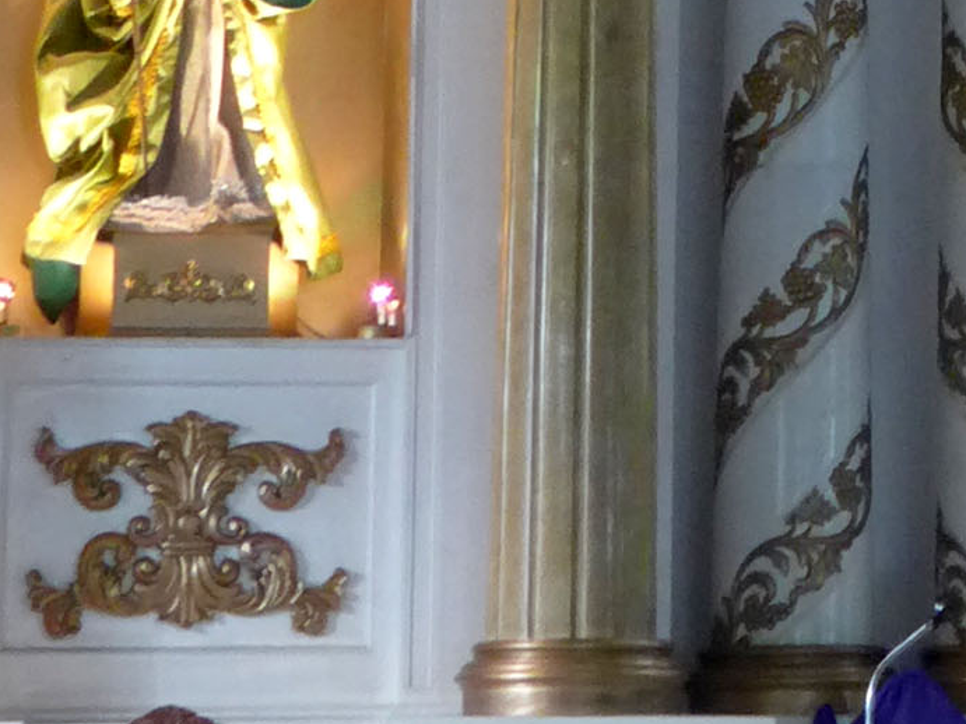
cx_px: 1669
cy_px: -533
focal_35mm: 247
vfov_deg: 5.9
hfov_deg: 7.8
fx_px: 6892
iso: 400
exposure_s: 1/15
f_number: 3.2
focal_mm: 9.2
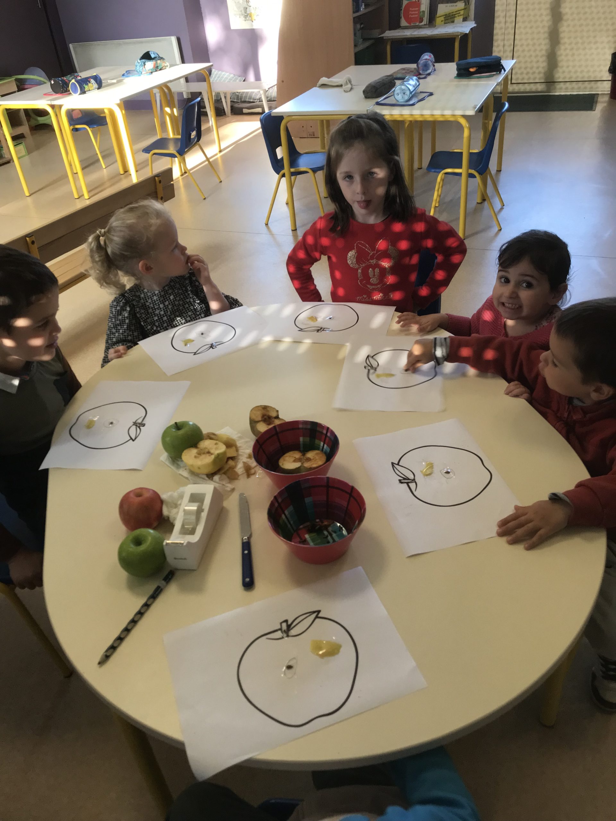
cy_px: 410
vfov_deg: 63.4
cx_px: 308
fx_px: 664
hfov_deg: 49.7
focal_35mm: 28
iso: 40
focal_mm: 3.99
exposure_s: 1/100
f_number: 1.8
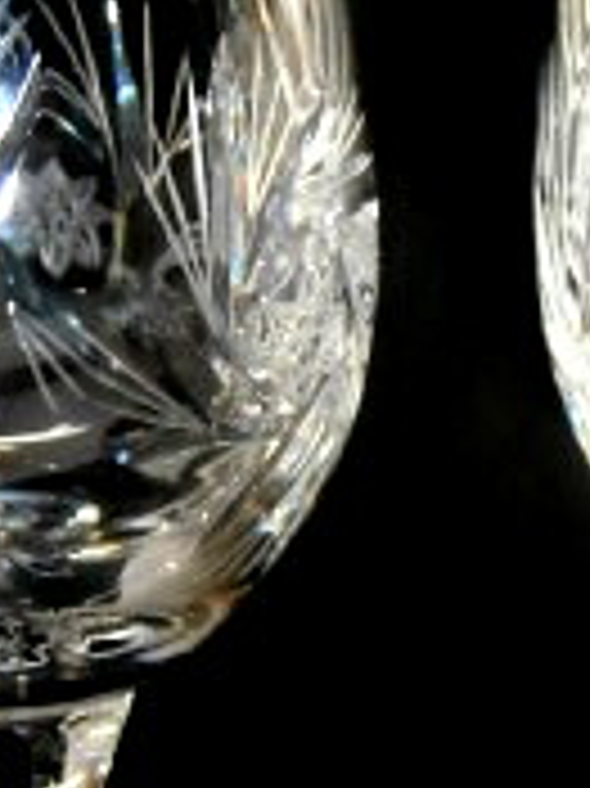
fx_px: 3163
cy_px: 464
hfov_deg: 10.6
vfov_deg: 14.2
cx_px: 518
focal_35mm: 139
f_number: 3.9
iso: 200
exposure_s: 1/40
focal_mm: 6.67
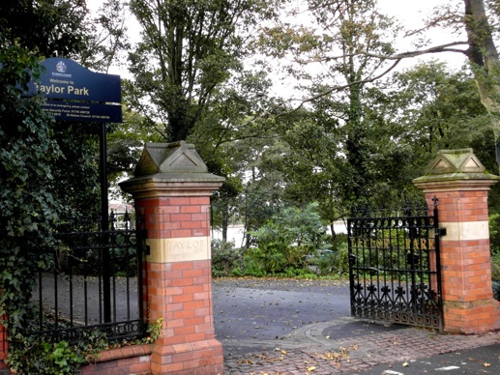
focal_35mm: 50
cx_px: 250
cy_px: 188
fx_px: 722
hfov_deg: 38.2
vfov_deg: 29.1
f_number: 4.4
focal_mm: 9.1
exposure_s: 1/45
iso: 100
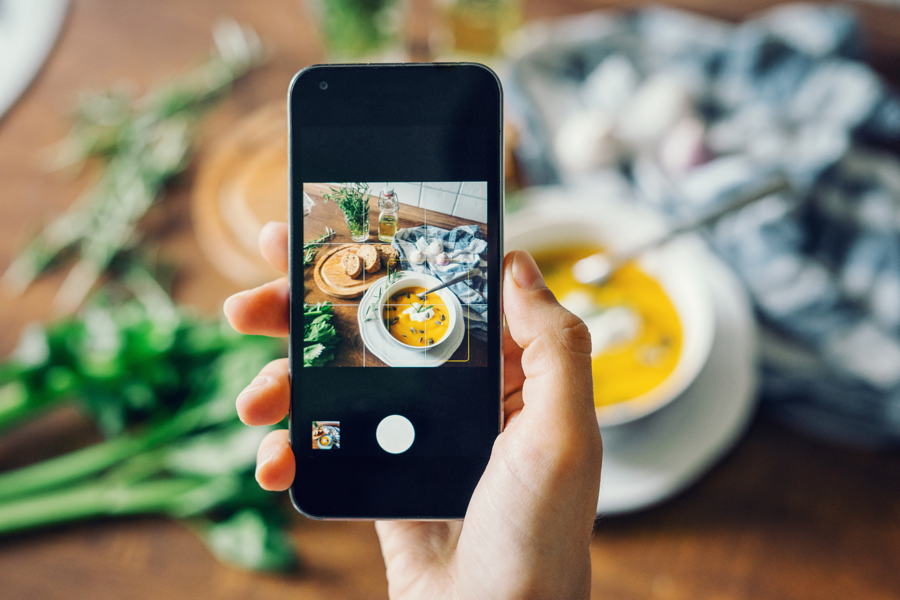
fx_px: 1250
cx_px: 450
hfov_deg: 39.6
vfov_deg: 27.0
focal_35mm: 50
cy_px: 300
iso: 800
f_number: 4
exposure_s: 1/60
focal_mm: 50
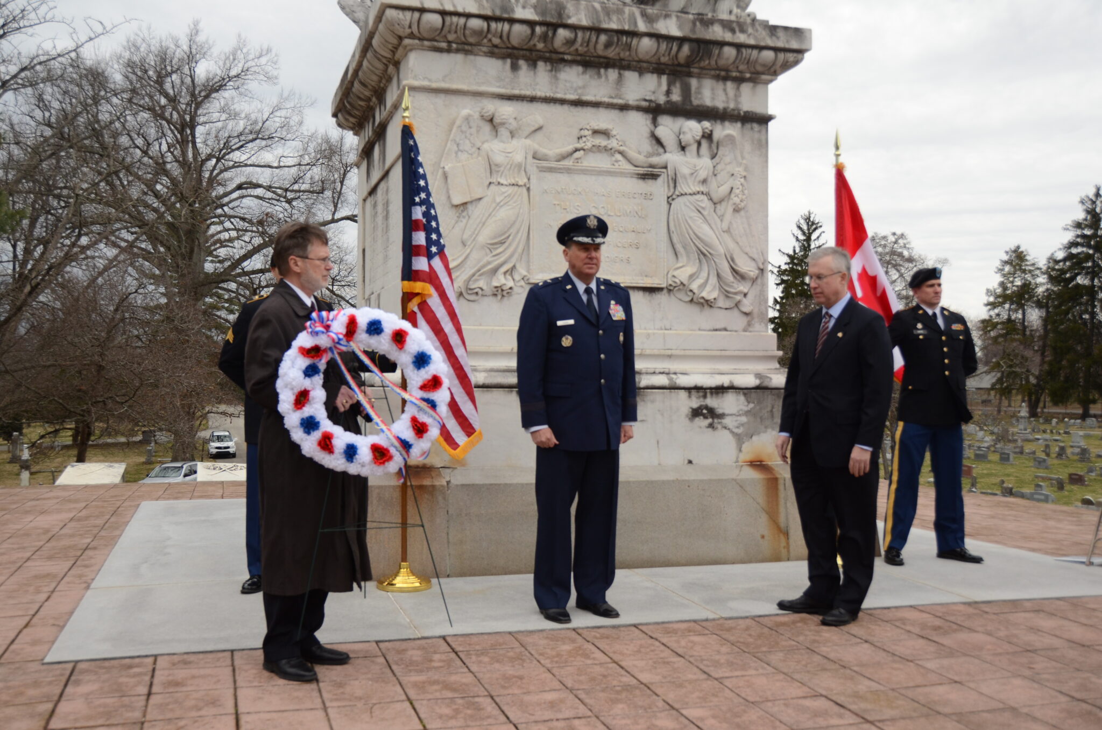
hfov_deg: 53.2
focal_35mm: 36
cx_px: 551
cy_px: 365
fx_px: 1100
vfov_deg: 36.7
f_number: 3.8
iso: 400
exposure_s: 1/640
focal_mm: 24
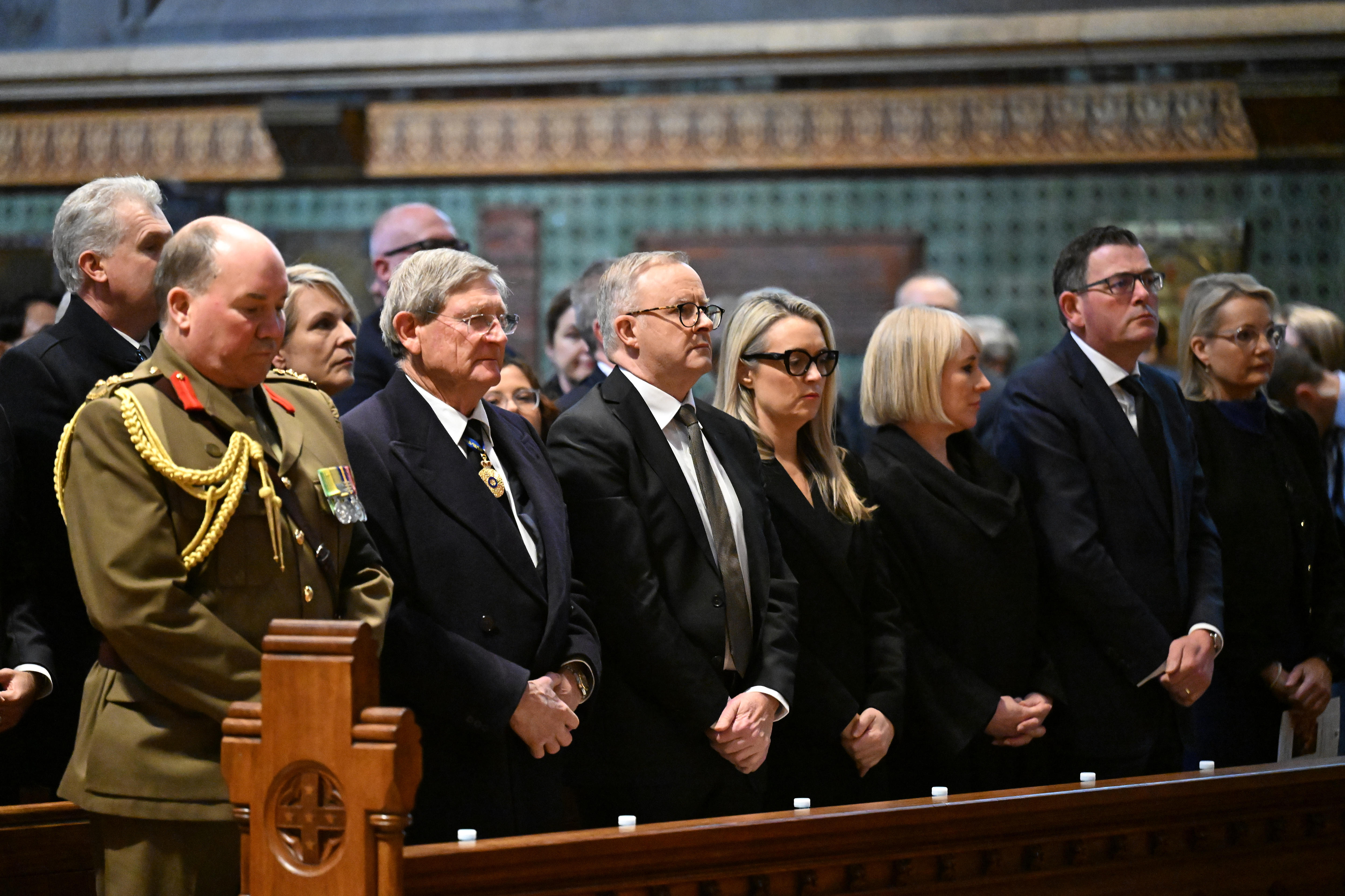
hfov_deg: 13.2
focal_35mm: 155
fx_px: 5790
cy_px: 448
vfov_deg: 8.9
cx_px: 672
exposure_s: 1/250
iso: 12800
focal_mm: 155
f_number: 2.8
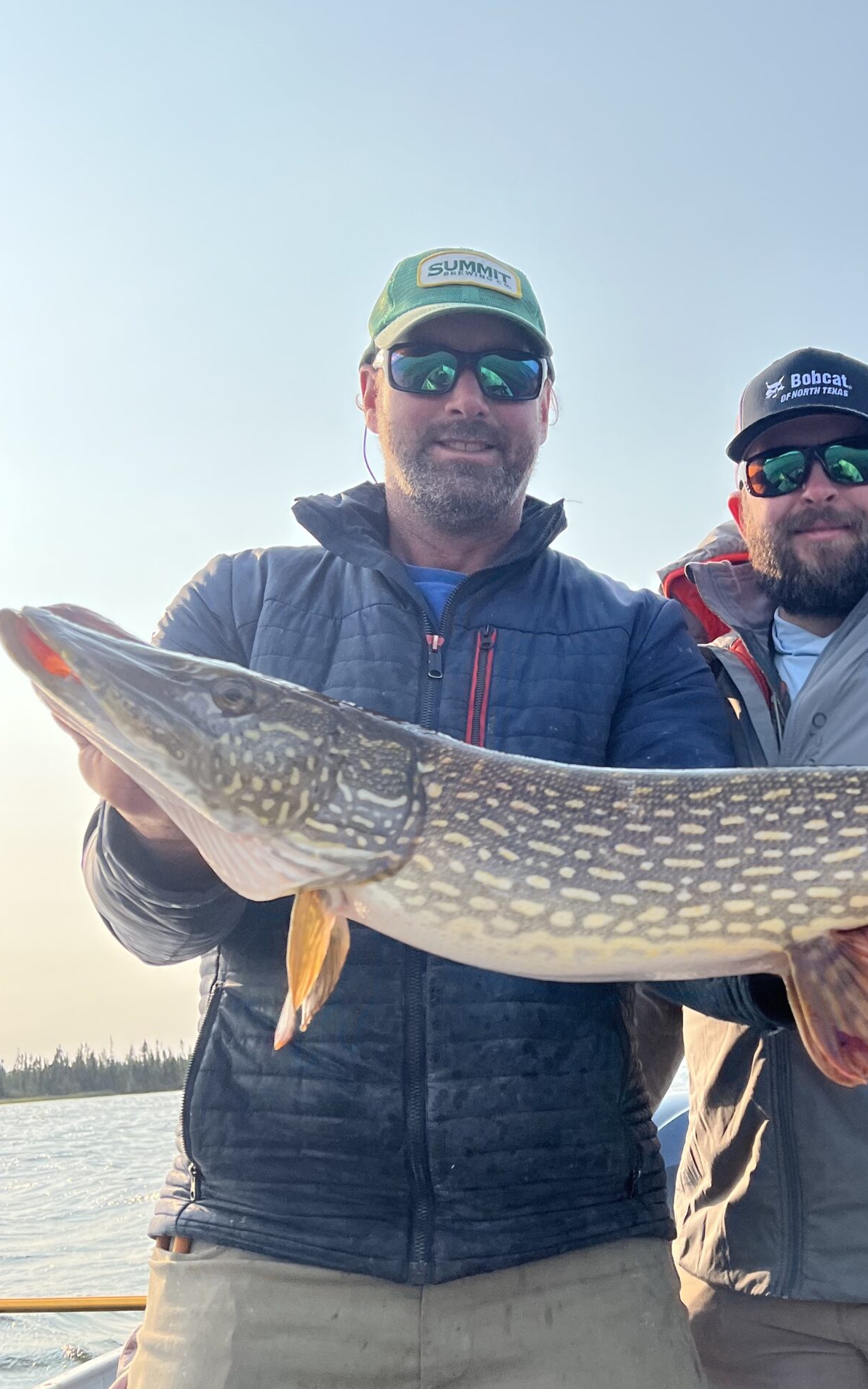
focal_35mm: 37
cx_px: 672
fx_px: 1400
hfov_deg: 33.6
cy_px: 747
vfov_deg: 52.7
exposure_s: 1/3460
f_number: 1.5
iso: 50
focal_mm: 5.7
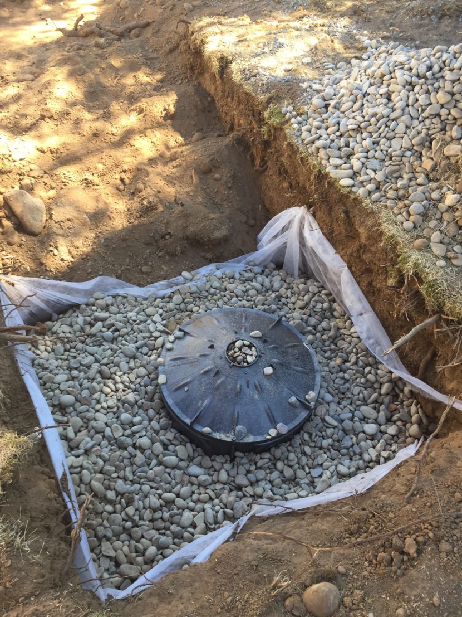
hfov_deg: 48.2
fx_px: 516
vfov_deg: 61.7
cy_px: 308
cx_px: 231
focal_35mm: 29
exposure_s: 1/120
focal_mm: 4.15
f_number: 2.2
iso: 40
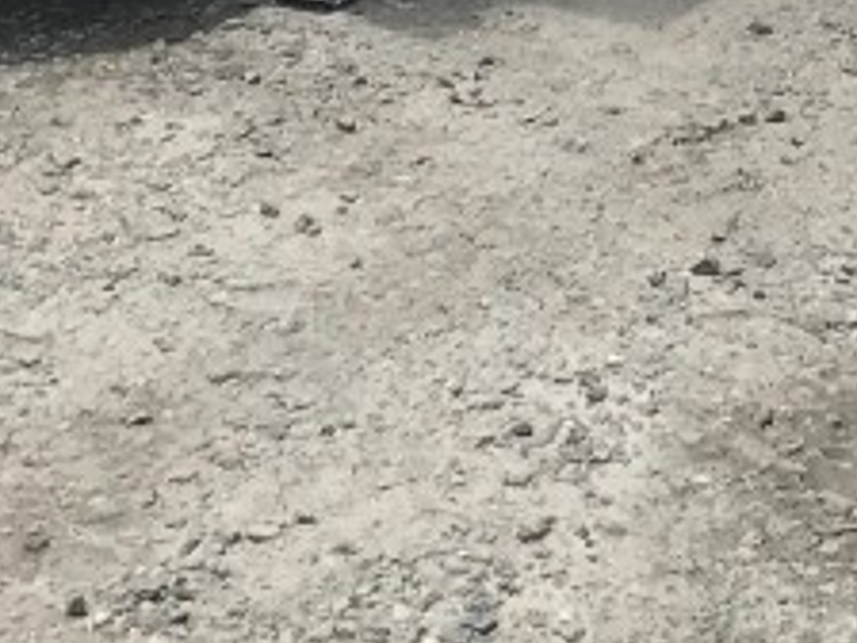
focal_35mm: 160
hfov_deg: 12.2
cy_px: -938
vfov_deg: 8.4
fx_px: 3961
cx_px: 796
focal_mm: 3.99
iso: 20
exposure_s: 1/4000
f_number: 1.8
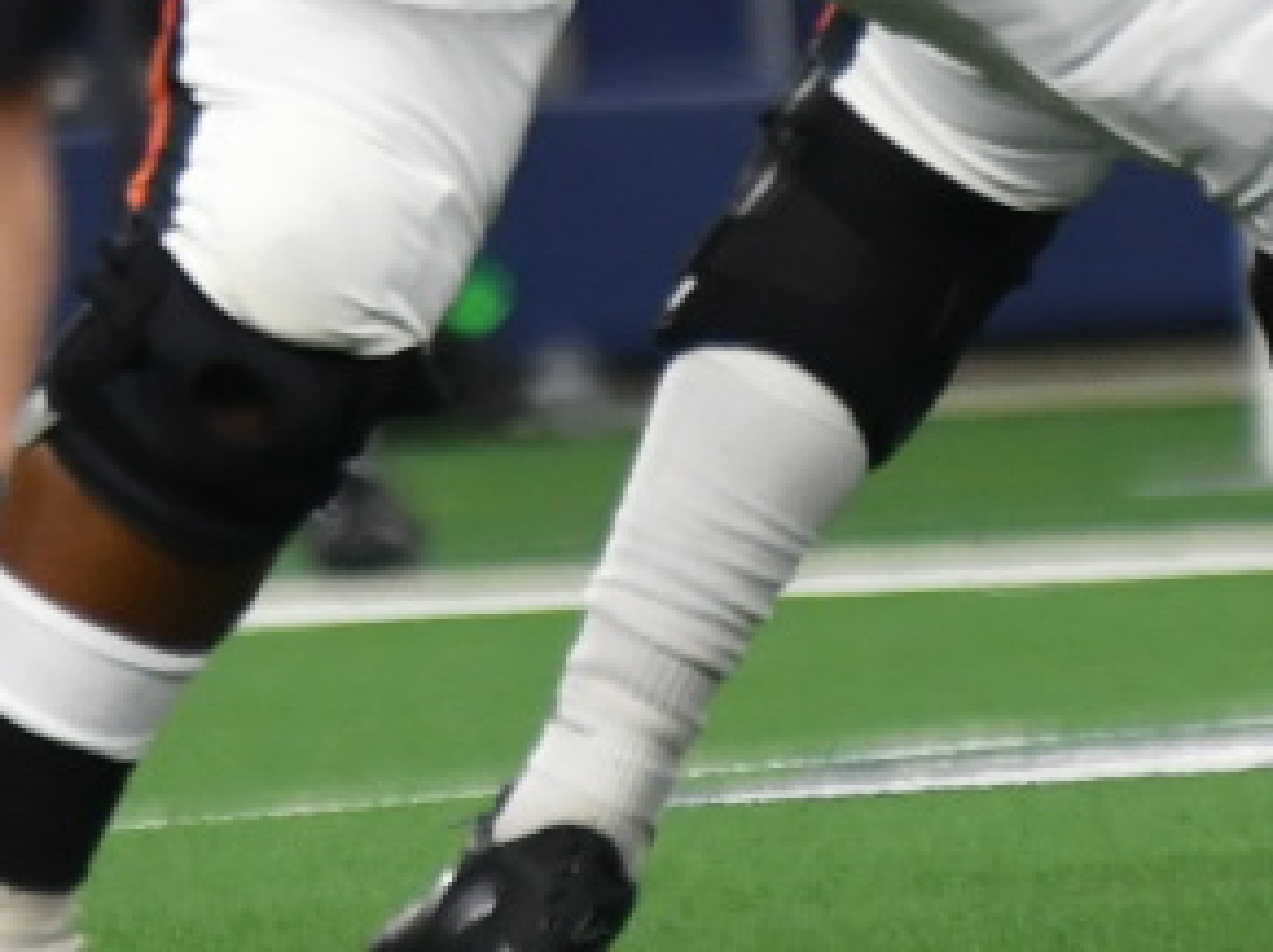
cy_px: -1171
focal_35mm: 1612
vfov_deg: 0.9
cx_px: -667
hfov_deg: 1.2
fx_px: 59232
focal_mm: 200
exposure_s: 1/800
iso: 1000
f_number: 2.8
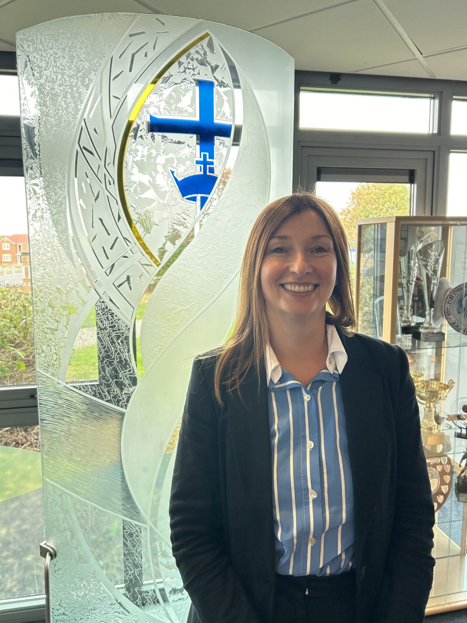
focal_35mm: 26
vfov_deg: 67.3
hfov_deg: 53.1
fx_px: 468
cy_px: 312
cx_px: 234
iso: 64
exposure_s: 1/132
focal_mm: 5.7
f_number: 1.5
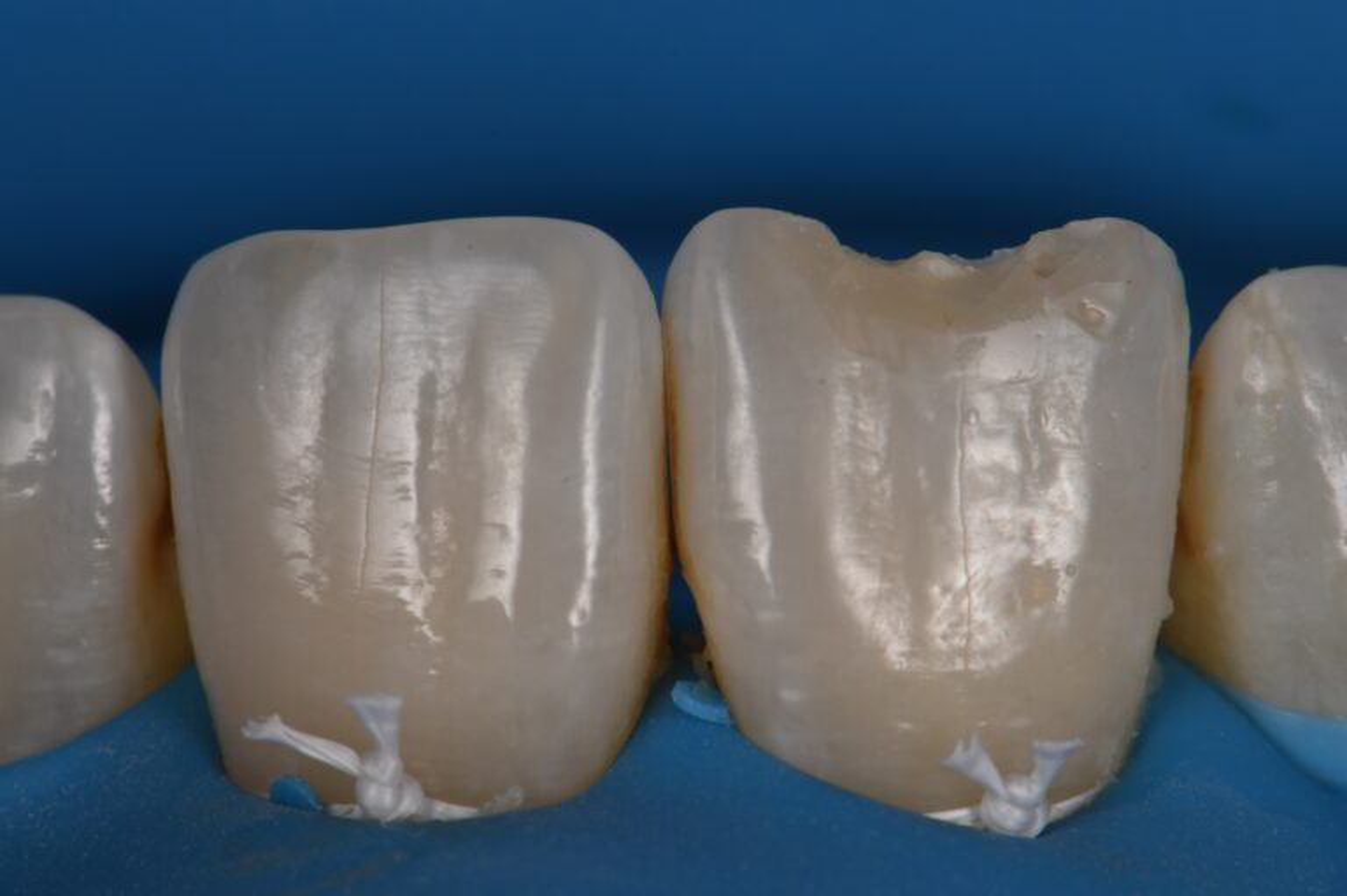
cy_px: 448
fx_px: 5870
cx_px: 674
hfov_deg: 13.1
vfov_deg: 8.7
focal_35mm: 157
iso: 200
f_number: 32
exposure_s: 1/160
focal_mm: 105
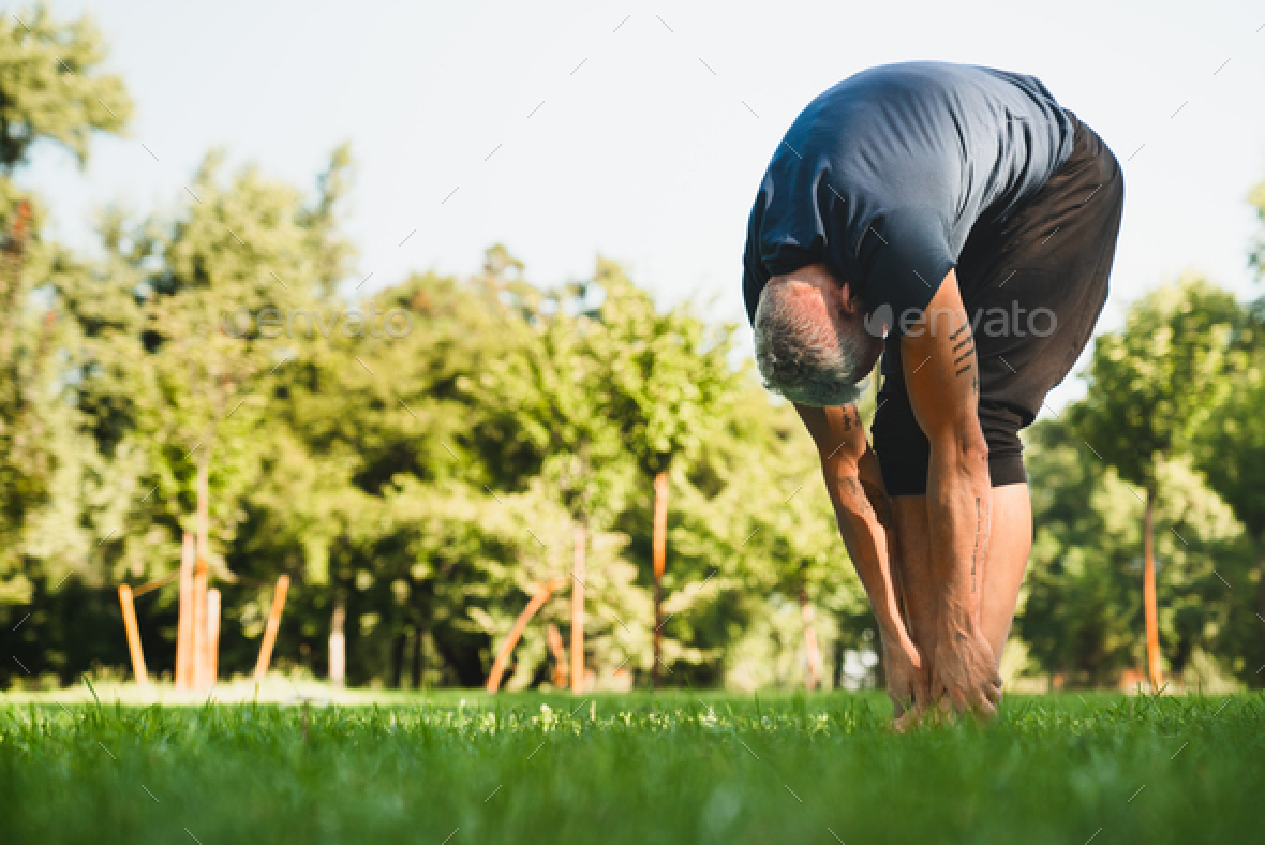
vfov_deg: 21.3
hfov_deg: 31.4
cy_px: 422
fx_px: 2250
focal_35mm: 64
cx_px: 632
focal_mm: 64
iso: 500
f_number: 3.2
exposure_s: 1/640
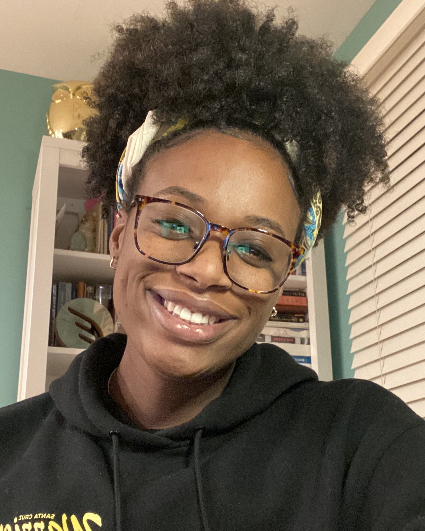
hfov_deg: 45.8
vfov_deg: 55.7
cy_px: 271
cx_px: 208
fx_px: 503
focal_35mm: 32
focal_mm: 2.71
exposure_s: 1/20
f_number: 2.2
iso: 800
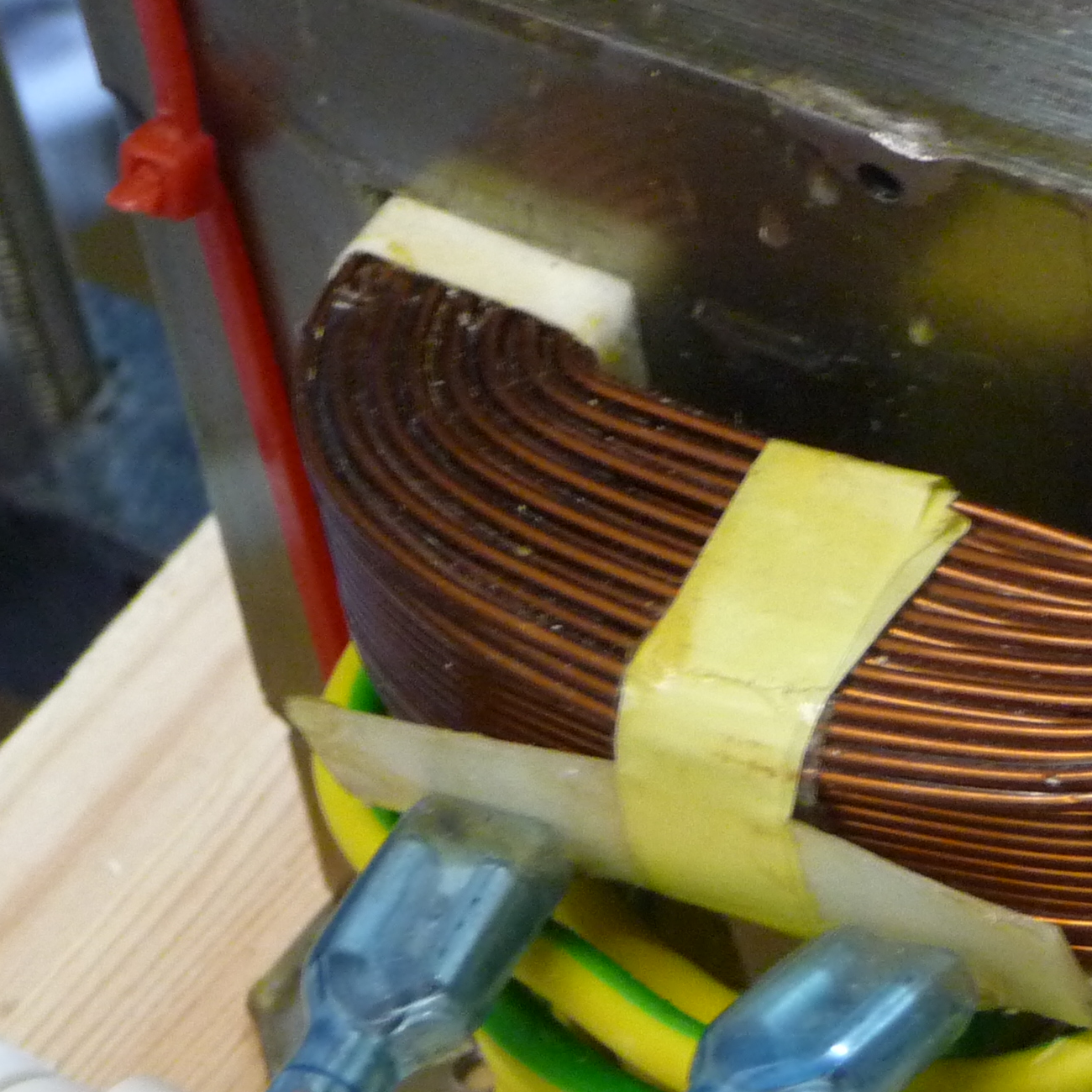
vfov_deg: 9.7
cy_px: 531
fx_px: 6460
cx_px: 1166
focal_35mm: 181
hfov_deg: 9.6
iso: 400
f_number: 4.6
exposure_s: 1/8
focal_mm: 13.1
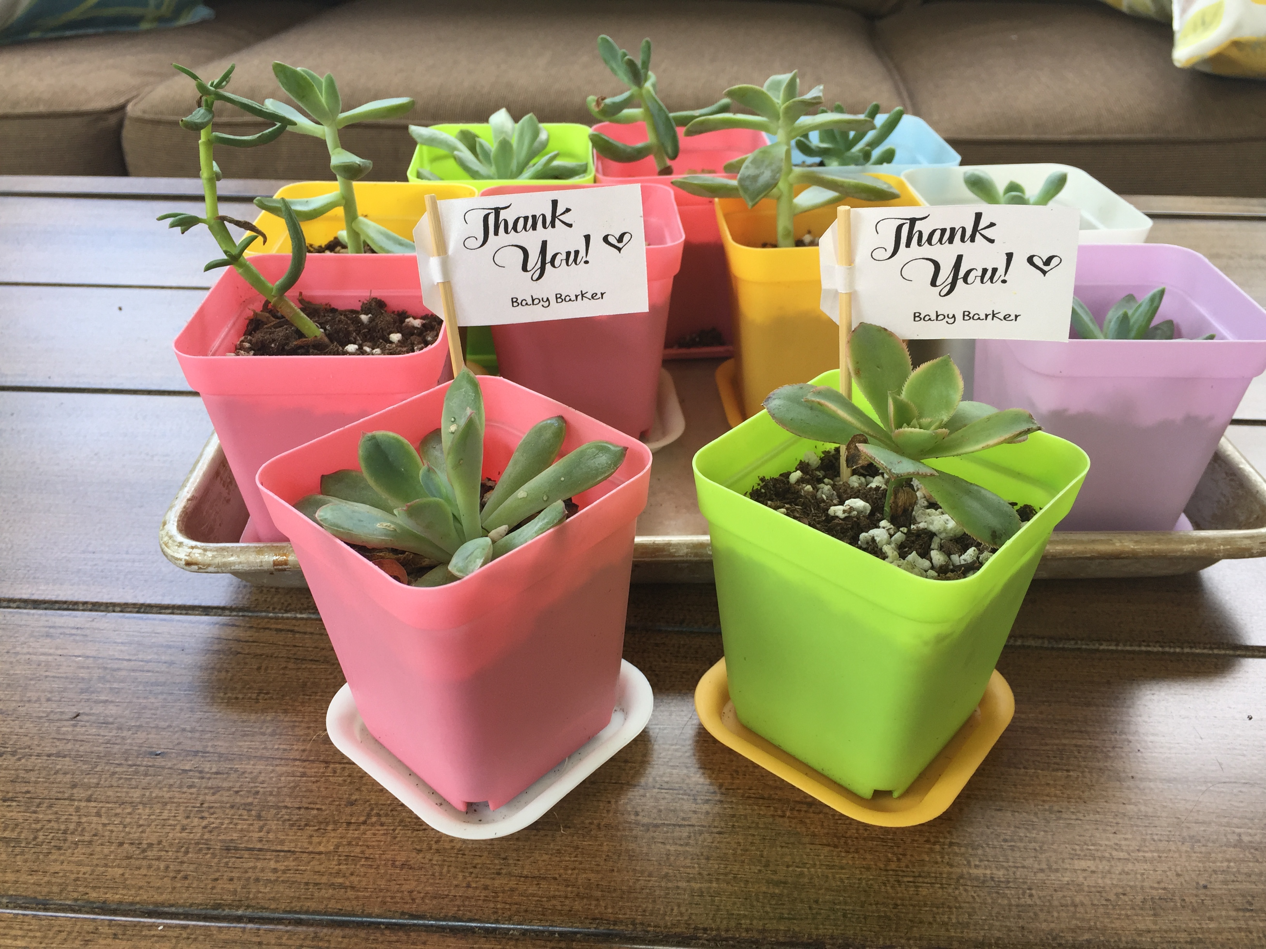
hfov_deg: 61.7
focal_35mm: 29
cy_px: 474
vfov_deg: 48.2
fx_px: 1061
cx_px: 633
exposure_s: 1/60
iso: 32
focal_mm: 4.15
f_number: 2.2
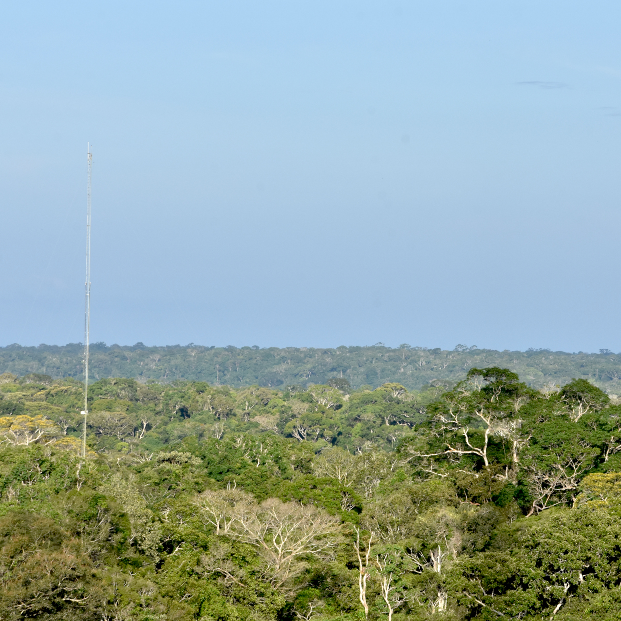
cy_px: 311
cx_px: 403
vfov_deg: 8.7
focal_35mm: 202
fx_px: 4093
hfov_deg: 8.7
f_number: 11
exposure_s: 1/320
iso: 400
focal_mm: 105
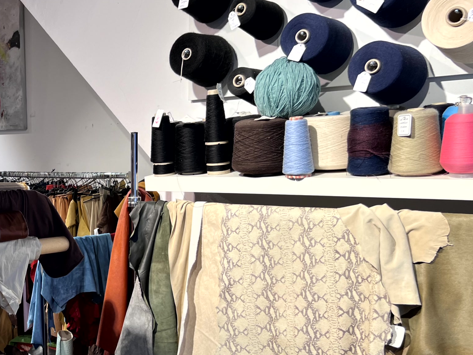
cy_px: 226
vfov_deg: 29.0
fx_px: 683
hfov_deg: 35.5
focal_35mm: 50
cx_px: 32
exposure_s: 1/72
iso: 40
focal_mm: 5.7
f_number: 1.5
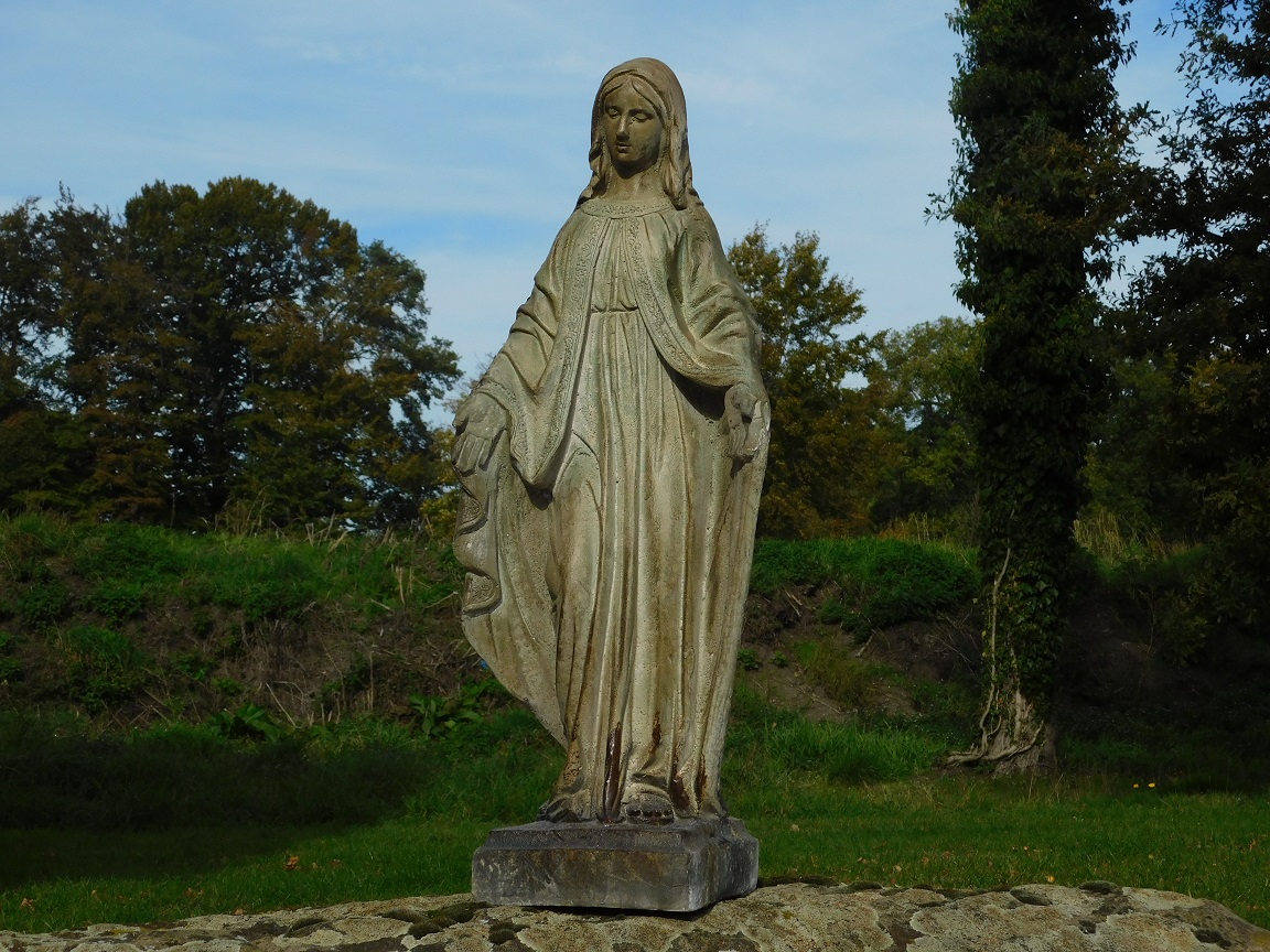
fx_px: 2421
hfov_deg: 29.4
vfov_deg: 22.3
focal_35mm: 66
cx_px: 635
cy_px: 476
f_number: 4.2
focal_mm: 11.7
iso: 125
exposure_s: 1/1250
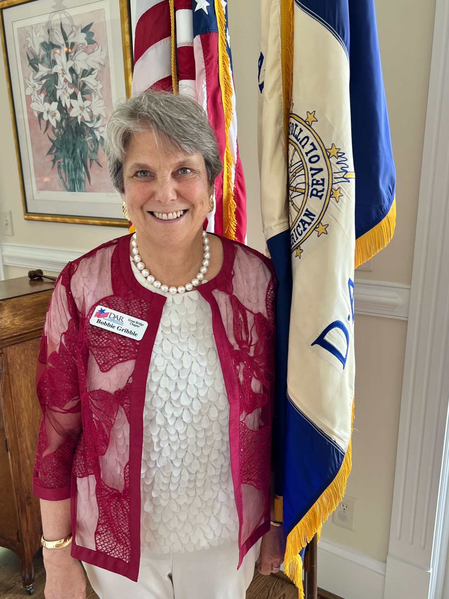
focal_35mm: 31
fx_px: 536
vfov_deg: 58.2
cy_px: 335
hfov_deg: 45.4
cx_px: 224
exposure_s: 1/121
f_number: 1.5
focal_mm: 5.7
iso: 64
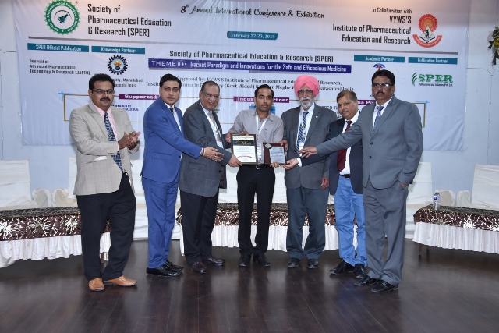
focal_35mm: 38
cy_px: 166
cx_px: 250
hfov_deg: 51.3
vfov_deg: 35.5
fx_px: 520
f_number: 4
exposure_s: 1/125
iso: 640
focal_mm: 25
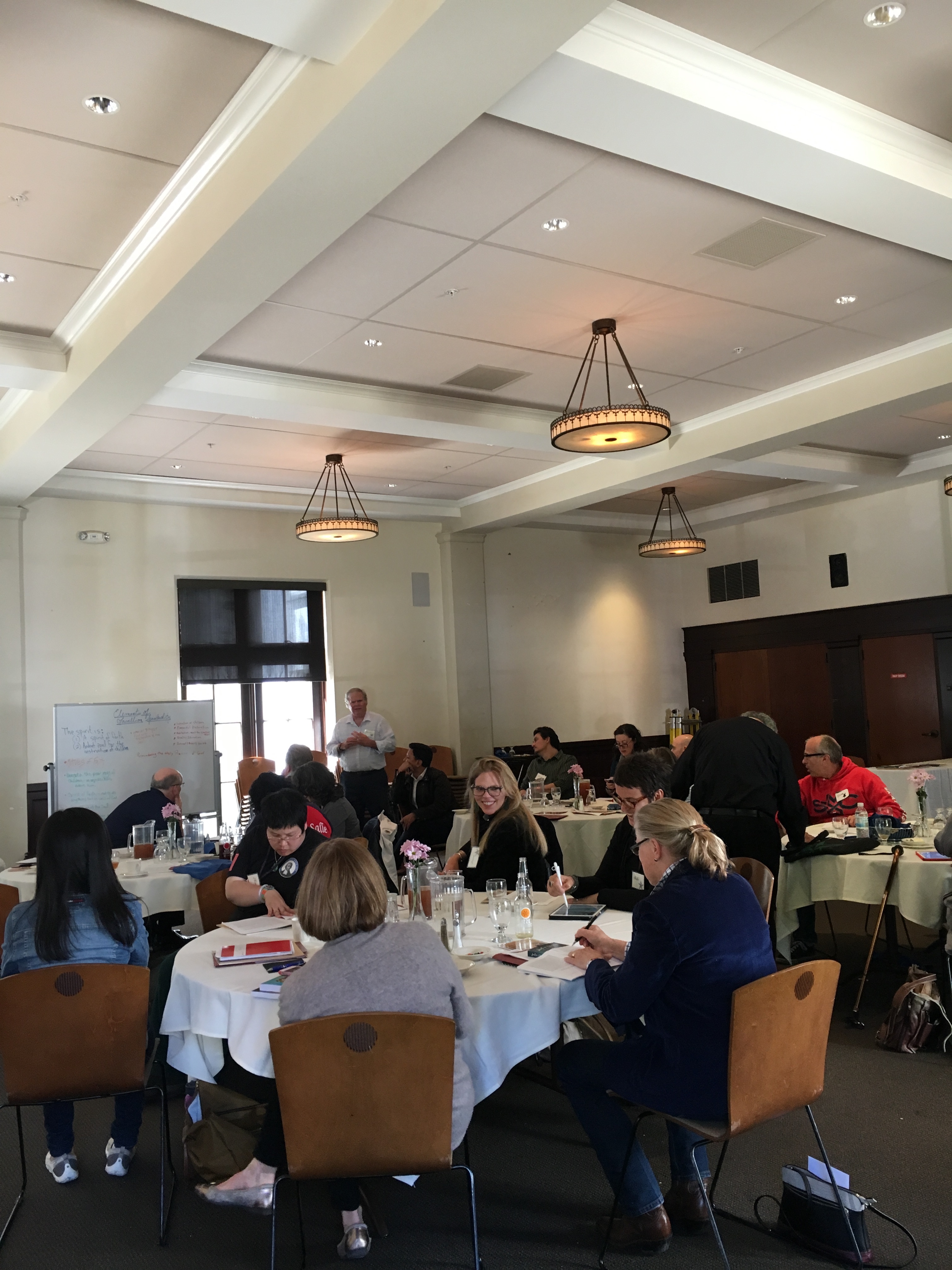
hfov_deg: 48.2
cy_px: 635
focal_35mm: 29
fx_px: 1063
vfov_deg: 61.7
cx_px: 476
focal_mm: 4.15
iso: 100
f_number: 2.2
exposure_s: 1/30
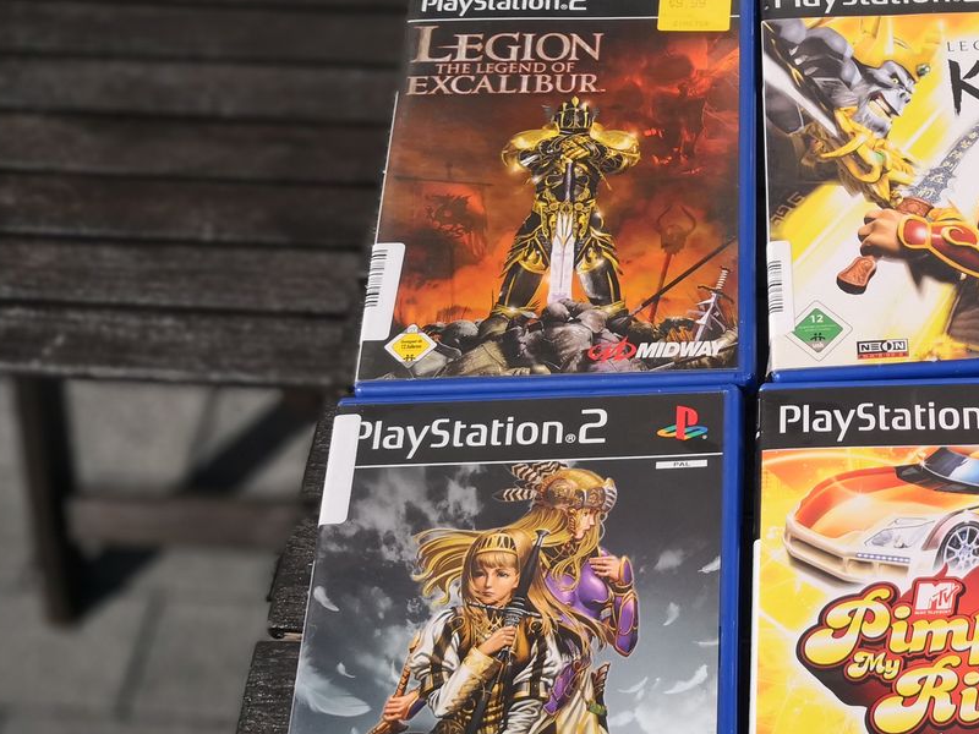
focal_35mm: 54
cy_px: 313
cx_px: 962
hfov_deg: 32.8
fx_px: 1527
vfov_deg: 27.0
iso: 50
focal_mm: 3.95
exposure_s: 1/3968
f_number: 4
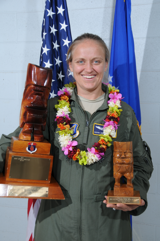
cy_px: 120
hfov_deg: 28.0
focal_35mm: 48
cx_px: 80
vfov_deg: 41.2
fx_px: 321
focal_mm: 32
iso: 200
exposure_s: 1/160
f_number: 4.5
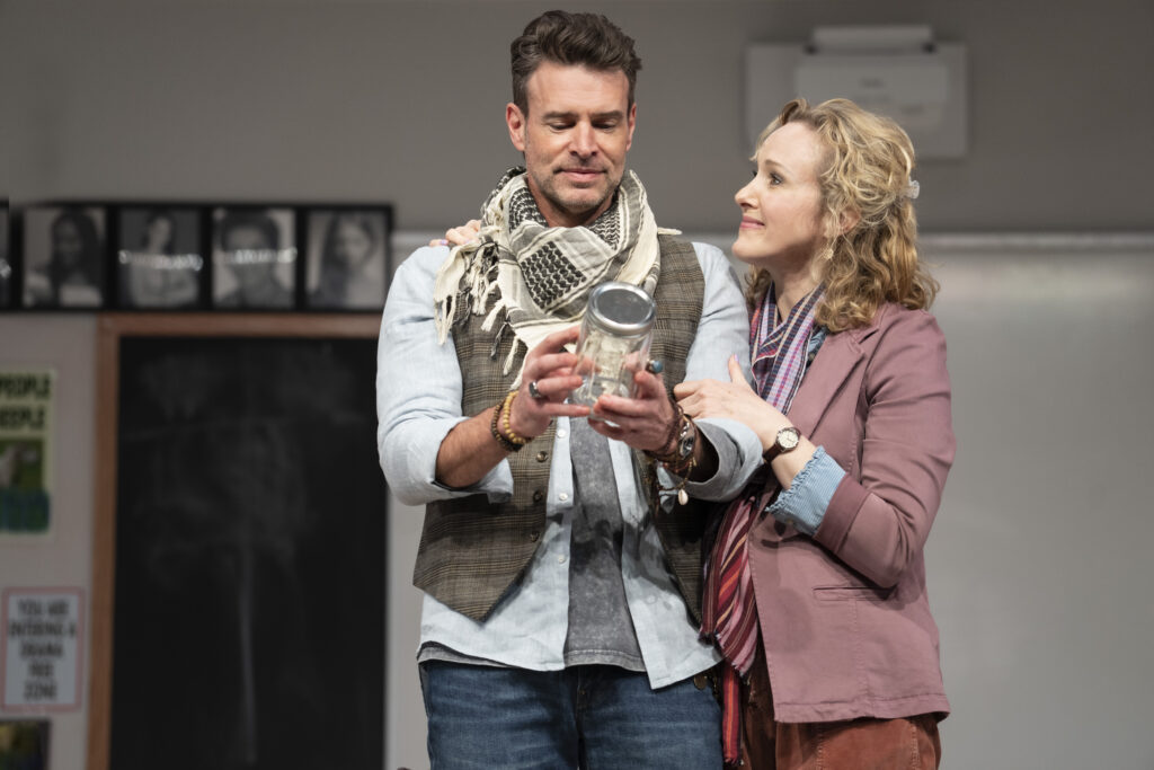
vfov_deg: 8.9
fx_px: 4969
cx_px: 577
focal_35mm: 155
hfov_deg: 13.2
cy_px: 385
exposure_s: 1/250
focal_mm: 155
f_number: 4
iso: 1000
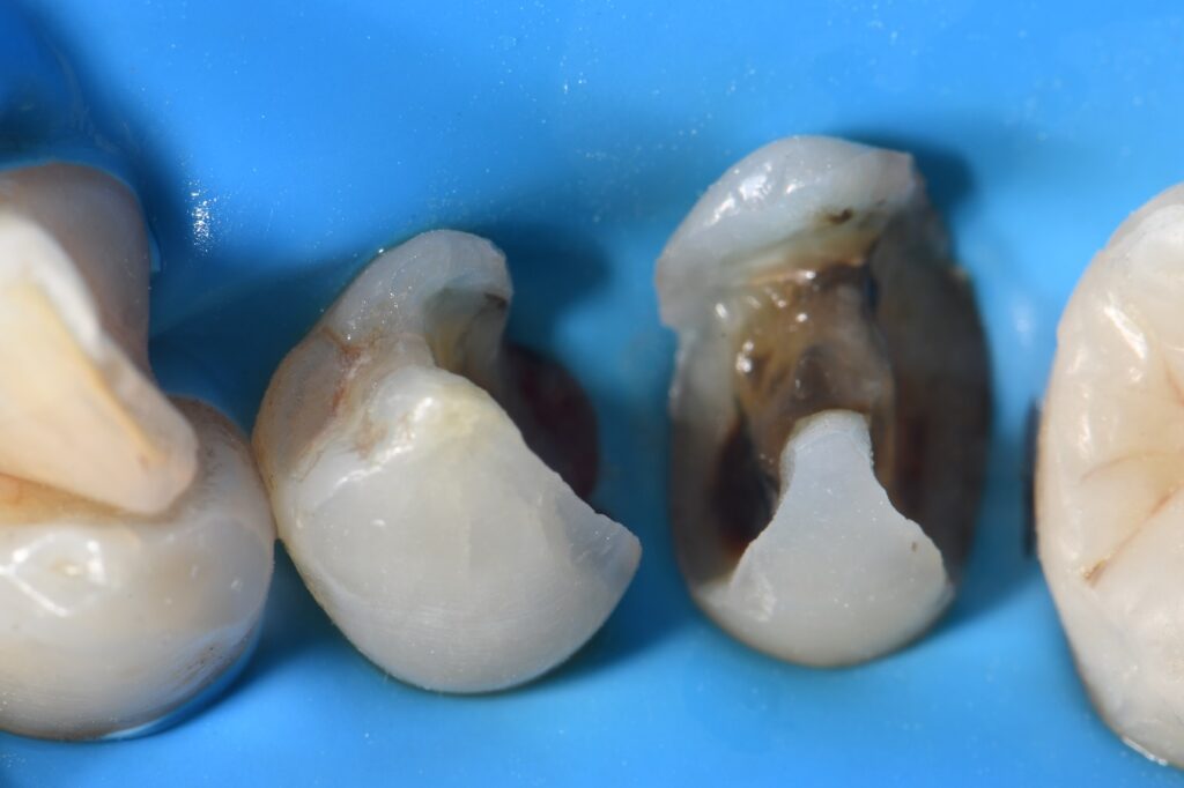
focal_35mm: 157
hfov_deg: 13.1
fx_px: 5162
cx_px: 592
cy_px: 394
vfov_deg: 8.7
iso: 200
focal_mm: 105
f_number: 32
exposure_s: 1/160
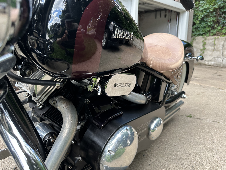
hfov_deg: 69.4
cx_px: 110
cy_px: 84
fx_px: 163
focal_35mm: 25
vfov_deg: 54.9
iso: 80
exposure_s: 1/256
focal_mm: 6.86
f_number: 1.78
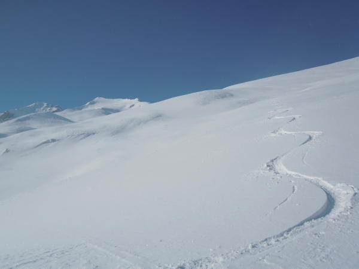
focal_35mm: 30
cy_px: 134
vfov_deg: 46.8
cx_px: 180
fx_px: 311
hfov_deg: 60.0
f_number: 7
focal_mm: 5.4
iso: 100
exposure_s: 1/1250
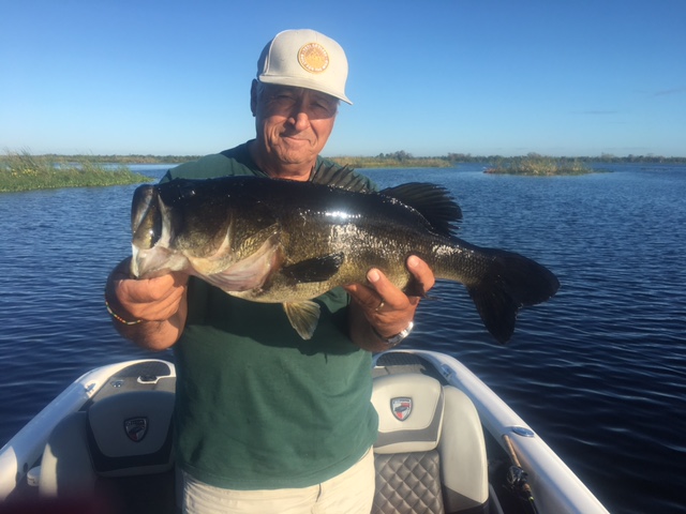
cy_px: 257
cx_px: 343
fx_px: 575
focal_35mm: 29
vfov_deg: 48.2
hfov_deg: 61.7
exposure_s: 1/1261
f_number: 2.2
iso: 25
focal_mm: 4.15
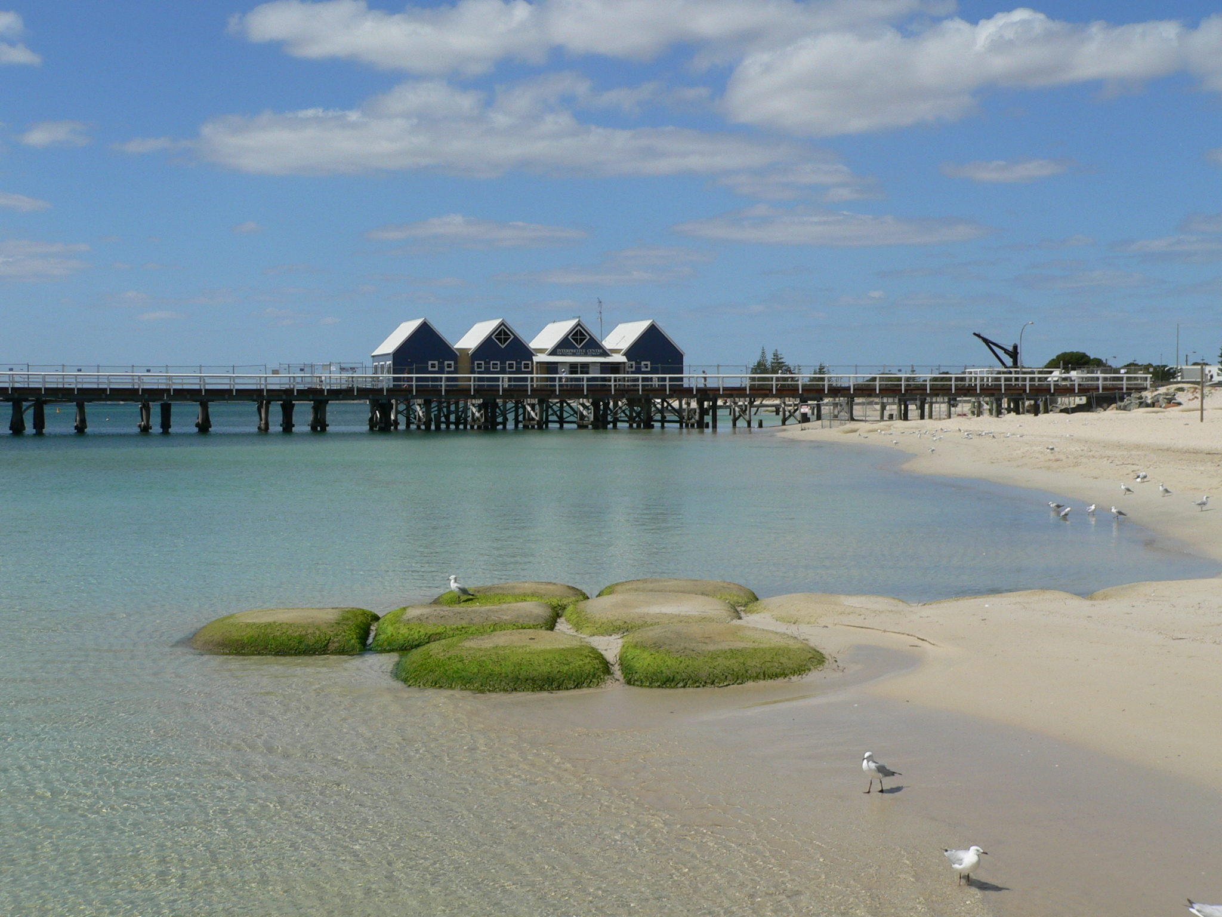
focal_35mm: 54
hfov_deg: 35.5
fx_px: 1906
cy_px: 458
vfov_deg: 27.0
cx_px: 611
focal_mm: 8.9
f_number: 5.6
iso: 80
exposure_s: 1/800
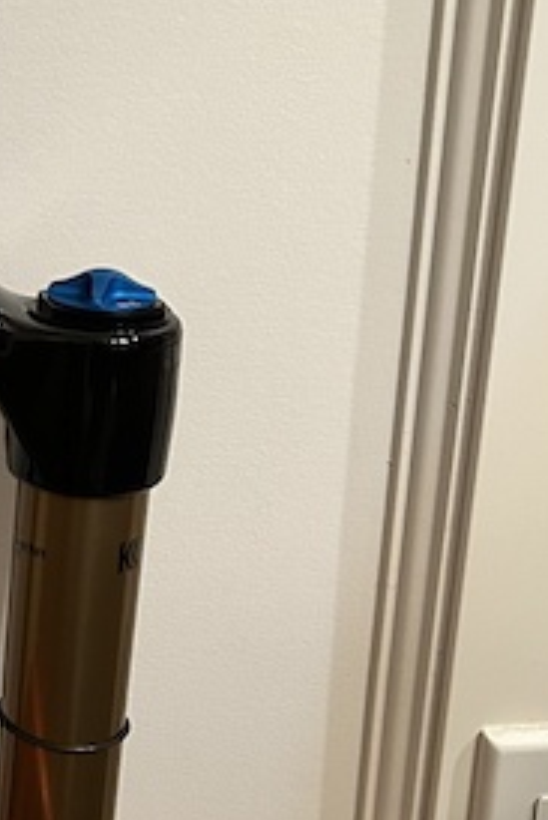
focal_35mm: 79
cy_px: 646
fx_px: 1801
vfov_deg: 25.3
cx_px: -189
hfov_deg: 16.3
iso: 500
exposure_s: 1/60
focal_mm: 5.7
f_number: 1.5
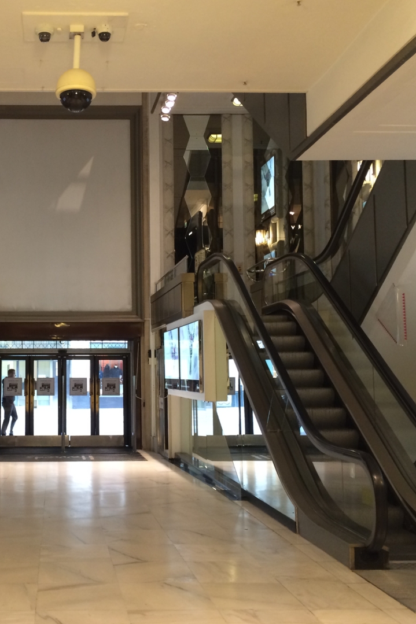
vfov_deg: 47.4
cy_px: 317
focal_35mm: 41
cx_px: 67
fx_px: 711
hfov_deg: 31.5
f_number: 2.2
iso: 125
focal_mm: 4.15
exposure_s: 1/30
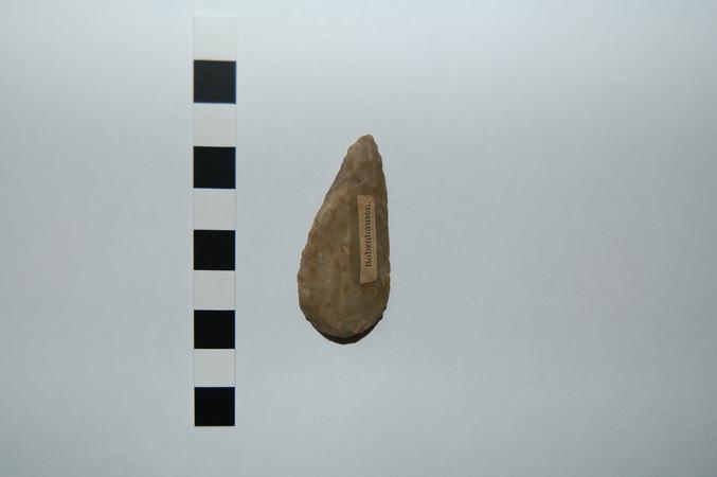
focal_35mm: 46
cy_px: 238
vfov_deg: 28.9
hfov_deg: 42.4
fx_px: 925
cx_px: 358
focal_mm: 31
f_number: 4.5
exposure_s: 1/80
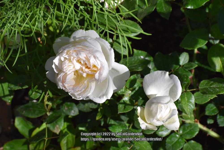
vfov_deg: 9.0
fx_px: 952
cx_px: 112
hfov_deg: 13.4
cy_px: 75
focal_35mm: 153
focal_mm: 102
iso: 160
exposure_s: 1/500
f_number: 8
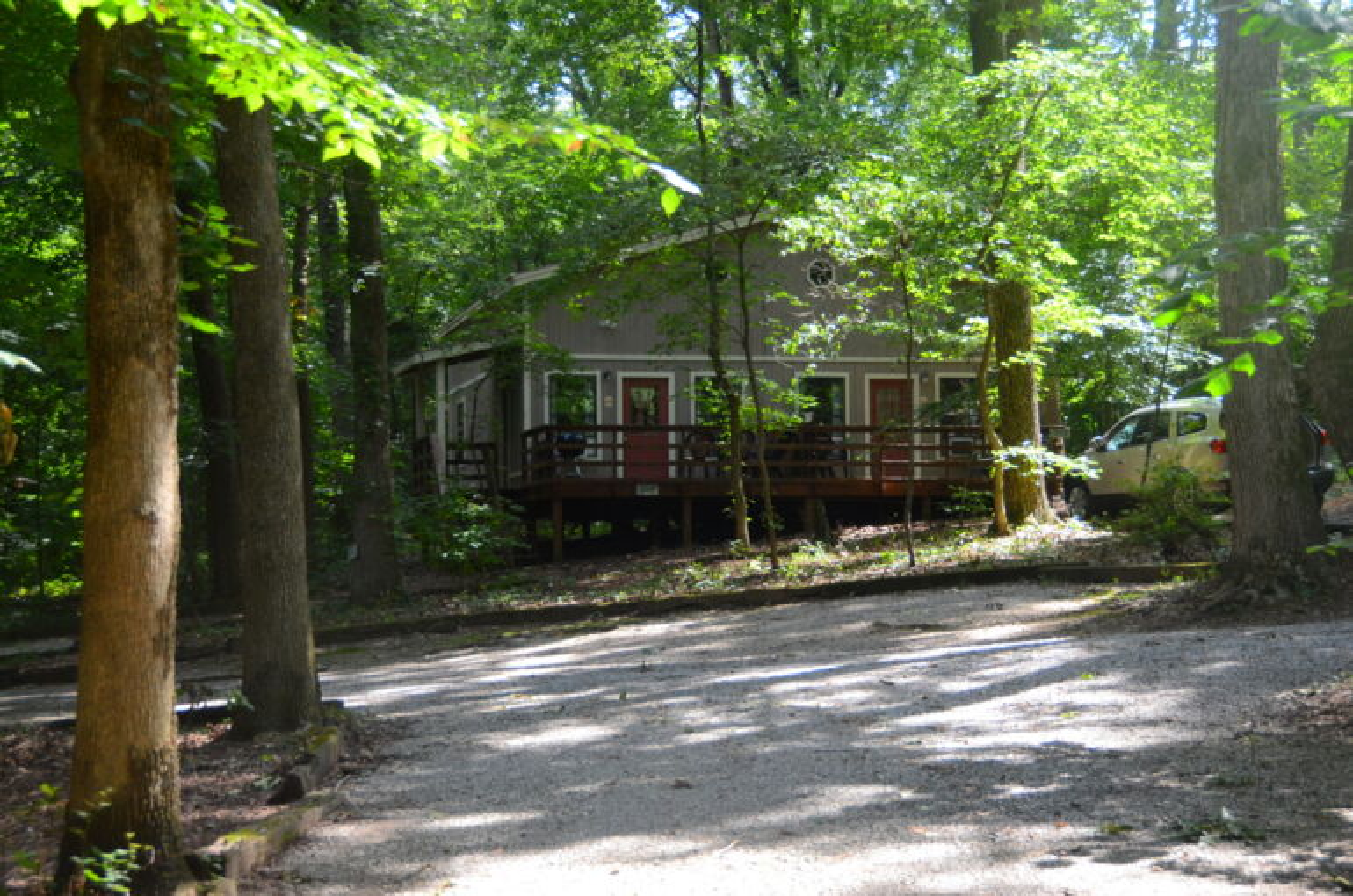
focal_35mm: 60
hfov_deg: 33.5
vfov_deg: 22.5
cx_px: 676
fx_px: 2250
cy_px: 448
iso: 800
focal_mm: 40
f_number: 5.6
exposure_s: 1/320
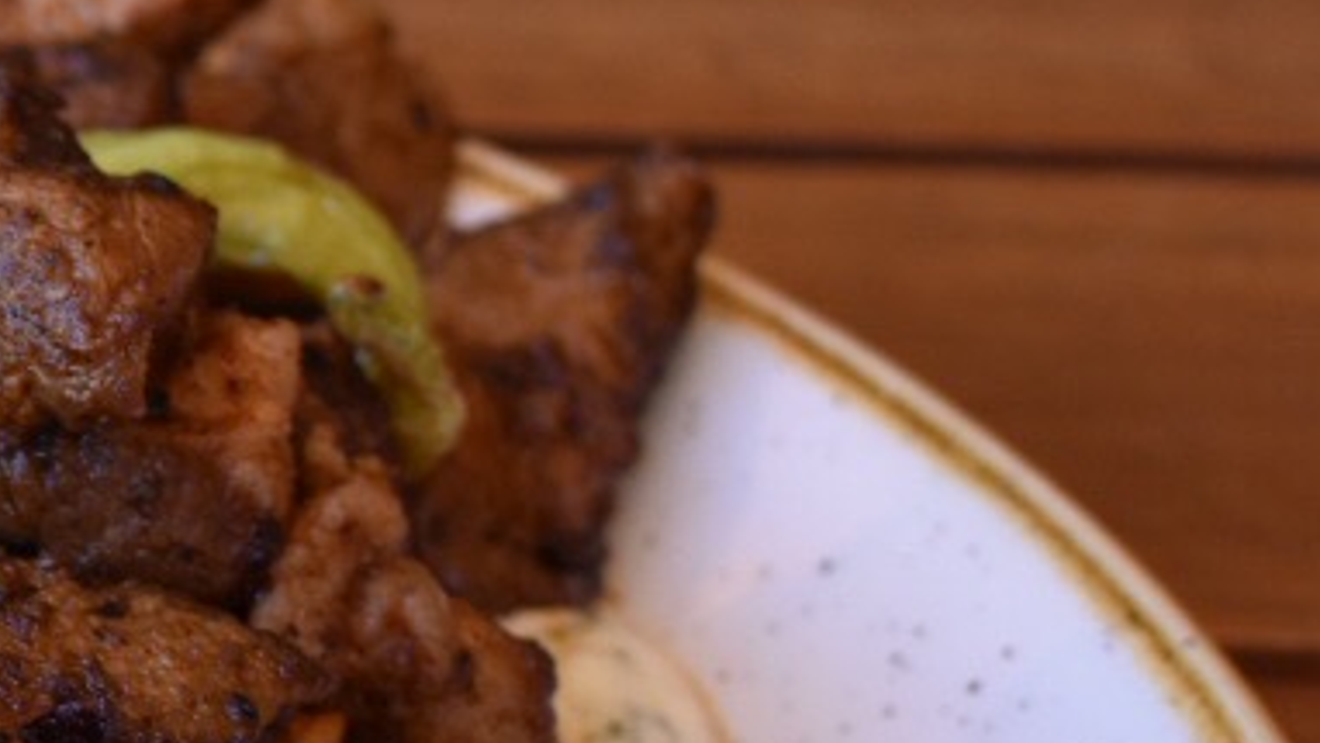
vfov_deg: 5.2
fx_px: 8164
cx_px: -1209
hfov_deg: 8.8
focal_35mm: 233
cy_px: 308
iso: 250
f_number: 4.5
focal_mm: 35
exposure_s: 1/80
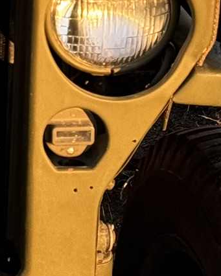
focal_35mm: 225
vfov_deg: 8.3
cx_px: -281
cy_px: -208
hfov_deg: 6.6
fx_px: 1839
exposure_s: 1/360
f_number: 1.78
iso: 64
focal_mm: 6.76
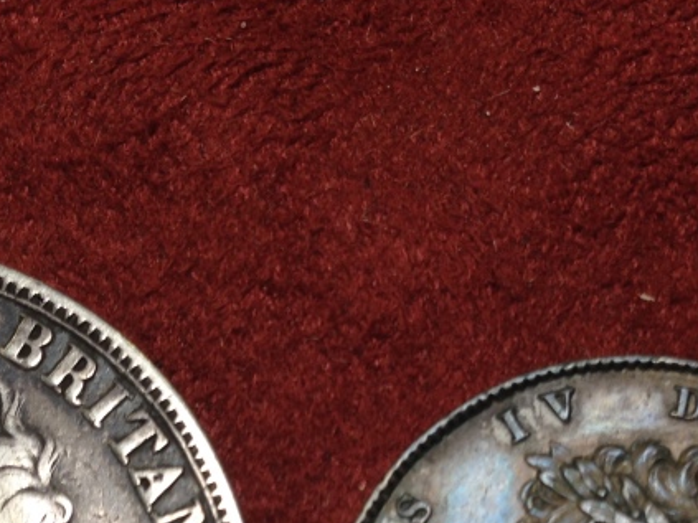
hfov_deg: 24.9
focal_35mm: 78
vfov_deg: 18.0
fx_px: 1572
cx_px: 233
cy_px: 609
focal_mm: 4.12
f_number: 2.4
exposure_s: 1/24
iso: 50
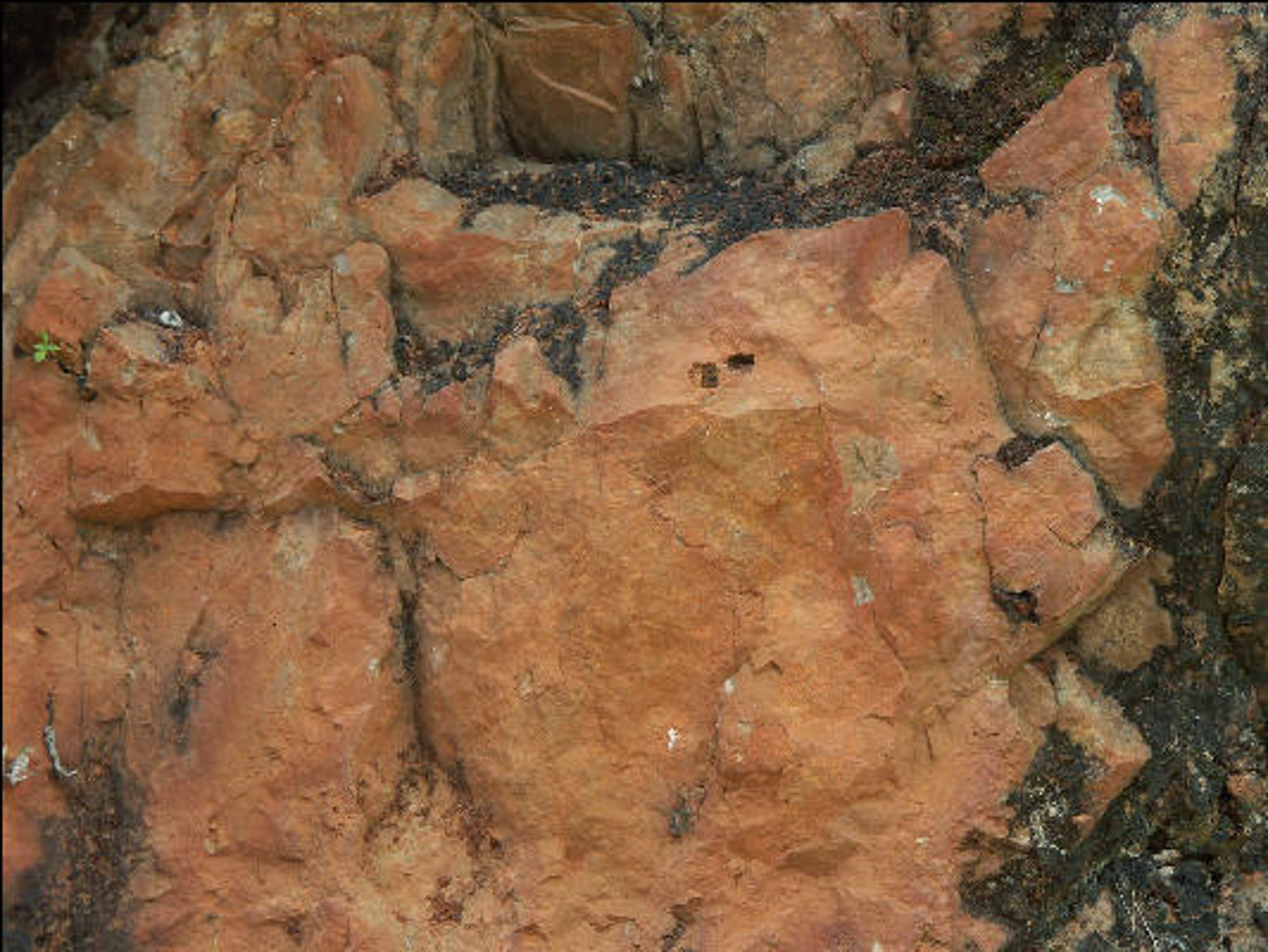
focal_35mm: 160
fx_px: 5862
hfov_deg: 12.3
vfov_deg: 9.3
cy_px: 476
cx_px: 634
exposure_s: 1/200
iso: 100
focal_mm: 40.4
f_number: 4.5
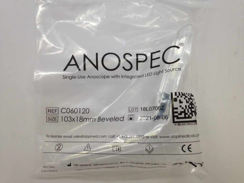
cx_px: 122
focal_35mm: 33
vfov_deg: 42.9
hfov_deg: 55.4
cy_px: 92
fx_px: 233
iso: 50
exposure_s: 1/60
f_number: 2.4
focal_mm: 4.12
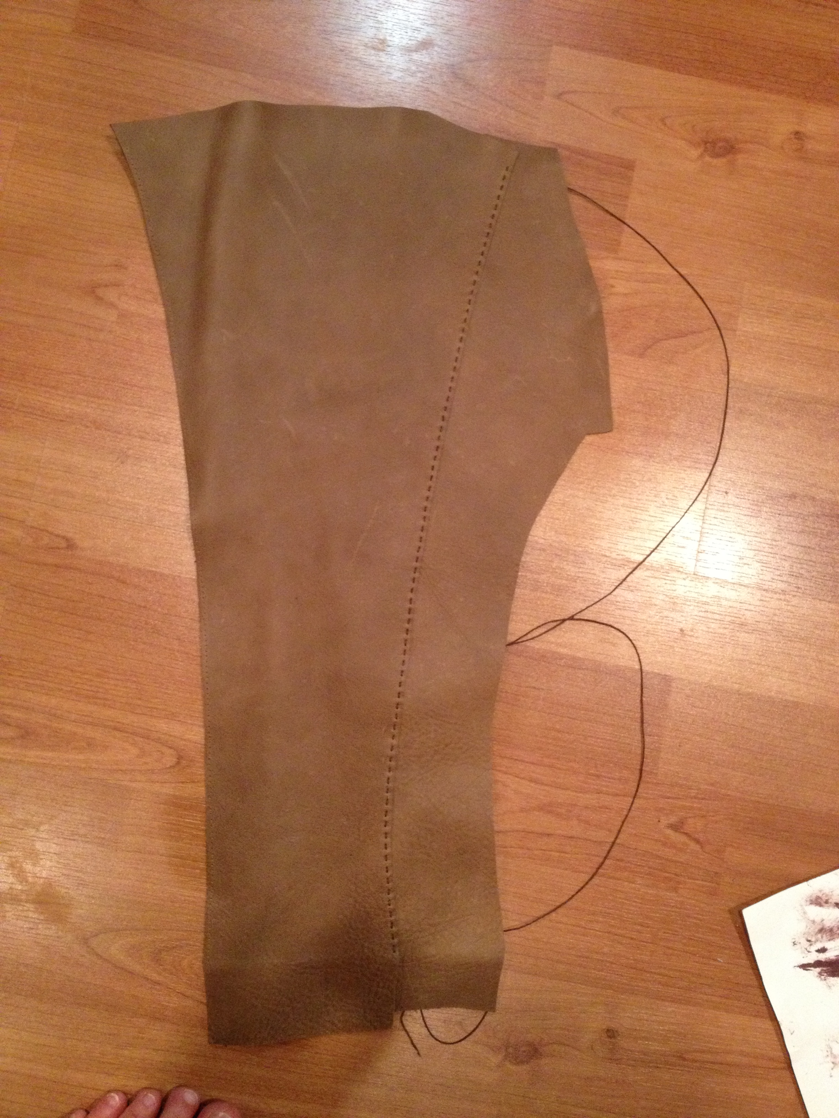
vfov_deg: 52.6
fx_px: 1131
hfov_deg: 40.7
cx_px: 420
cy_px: 559
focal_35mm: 35
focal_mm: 4.28
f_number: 2.4
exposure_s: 1/17
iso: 400
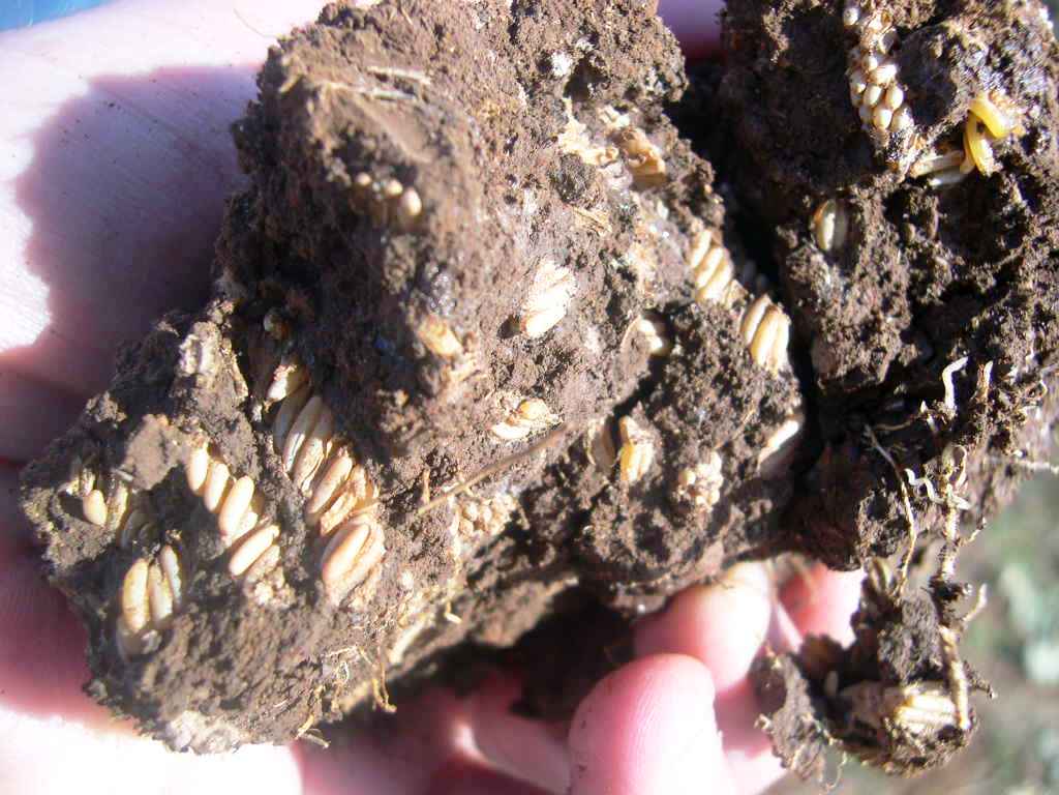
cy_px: 398
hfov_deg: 49.0
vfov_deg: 37.7
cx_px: 530
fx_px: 1163
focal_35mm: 38
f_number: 2.8
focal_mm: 8
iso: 100
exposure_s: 1/400
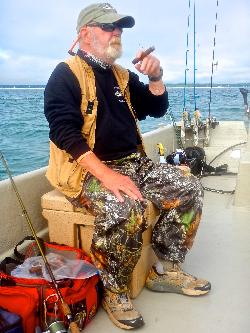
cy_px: 166
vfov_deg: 46.8
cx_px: 125
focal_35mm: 40
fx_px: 385
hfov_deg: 36.0
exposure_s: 1/320
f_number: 4.2
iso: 125
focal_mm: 7.2
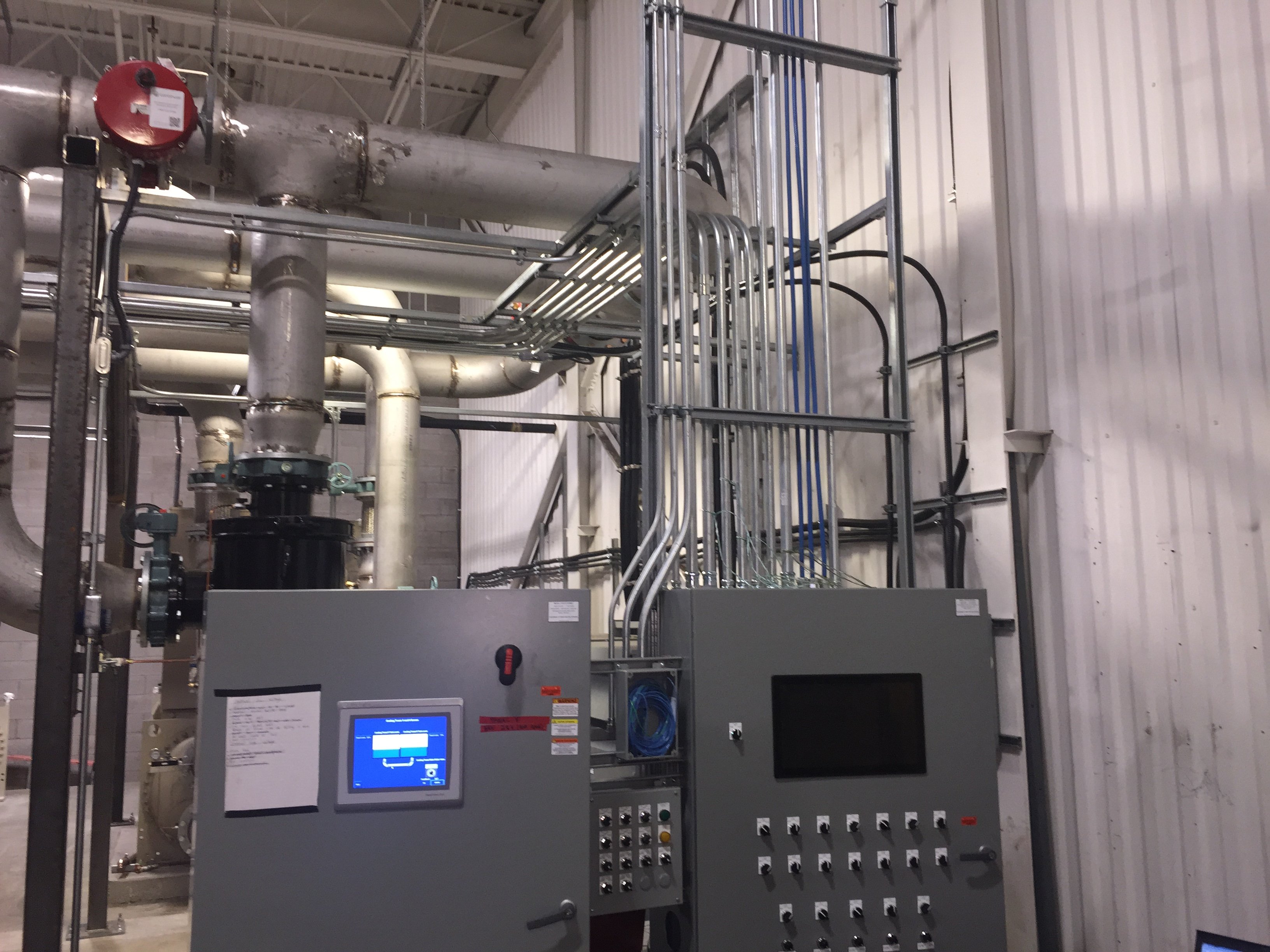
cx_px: 635
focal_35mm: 29
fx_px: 1064
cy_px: 476
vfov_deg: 48.2
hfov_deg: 61.7
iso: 80
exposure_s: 1/30
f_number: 2.2
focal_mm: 4.15
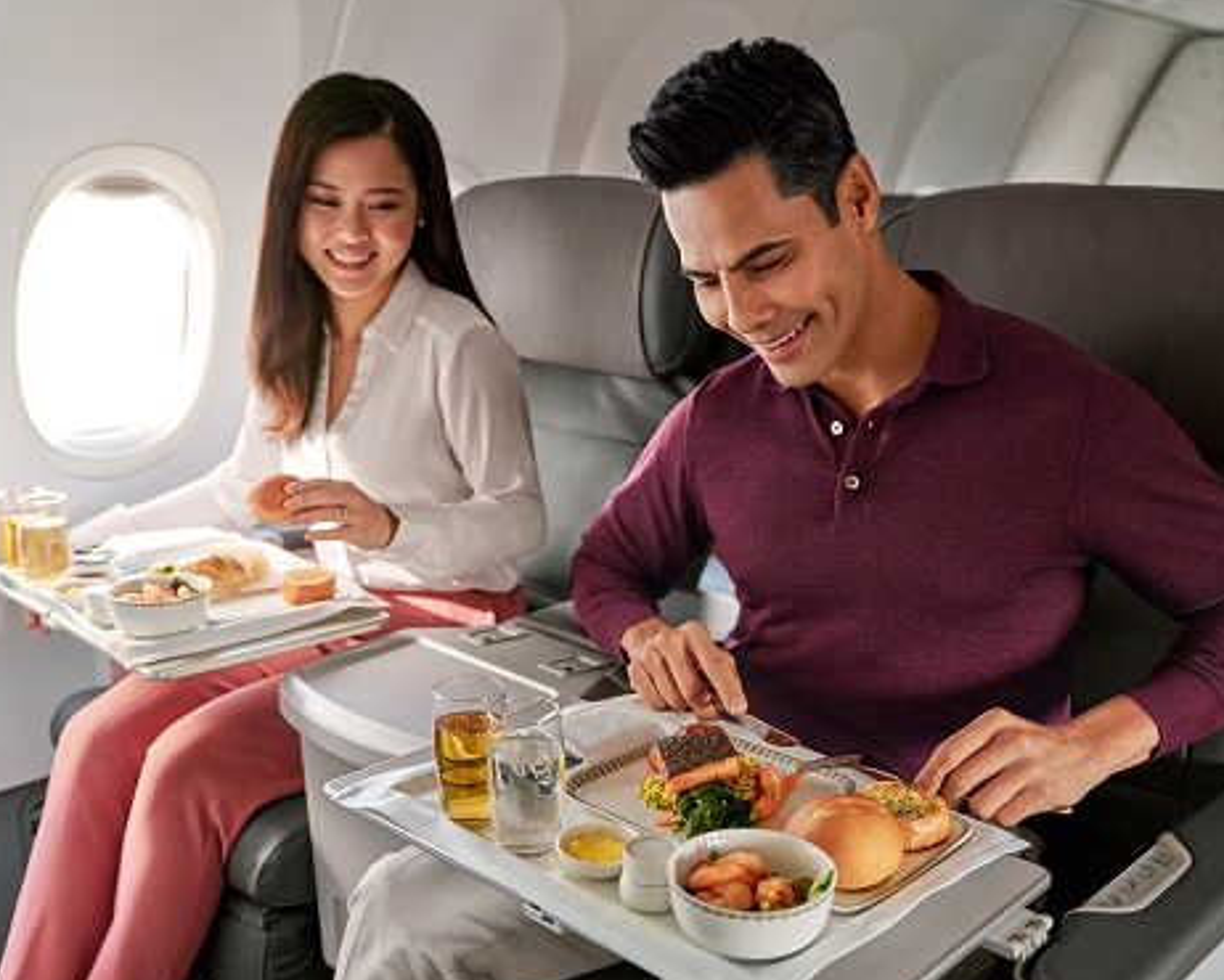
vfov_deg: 41.2
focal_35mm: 36
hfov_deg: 50.2
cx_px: 638
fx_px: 1305
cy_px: 499
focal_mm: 31
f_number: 3.2
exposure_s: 1/125
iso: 400
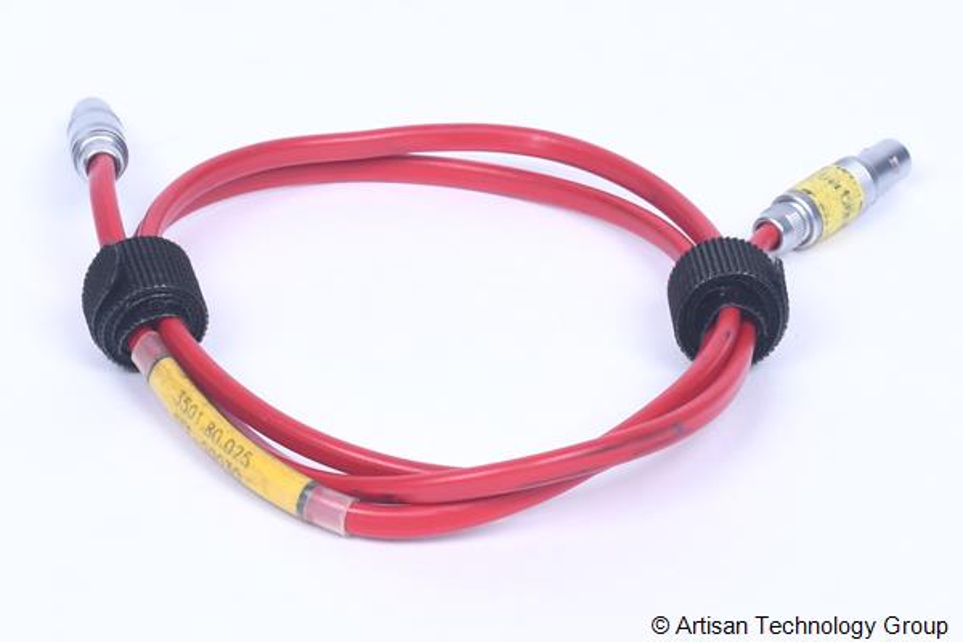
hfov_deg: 26.0
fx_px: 2086
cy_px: 321
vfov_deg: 17.5
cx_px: 482
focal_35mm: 78
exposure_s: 1/200
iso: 200
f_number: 16
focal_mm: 52
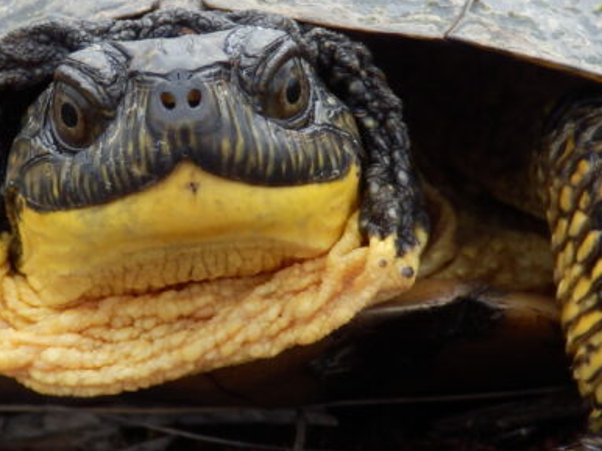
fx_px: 2259
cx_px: 140
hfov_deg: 15.1
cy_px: 154
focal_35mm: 130
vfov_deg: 11.4
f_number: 4
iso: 80
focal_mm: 8.9
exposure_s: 1/320
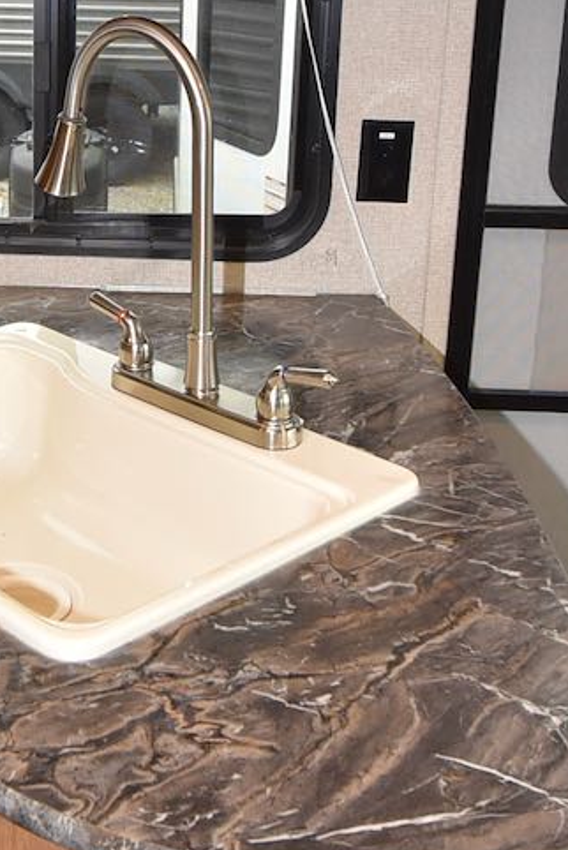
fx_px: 1323
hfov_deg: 23.5
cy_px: 227
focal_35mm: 56
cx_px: 37
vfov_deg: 35.0
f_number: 4.5
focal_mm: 10
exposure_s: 1/80
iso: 800
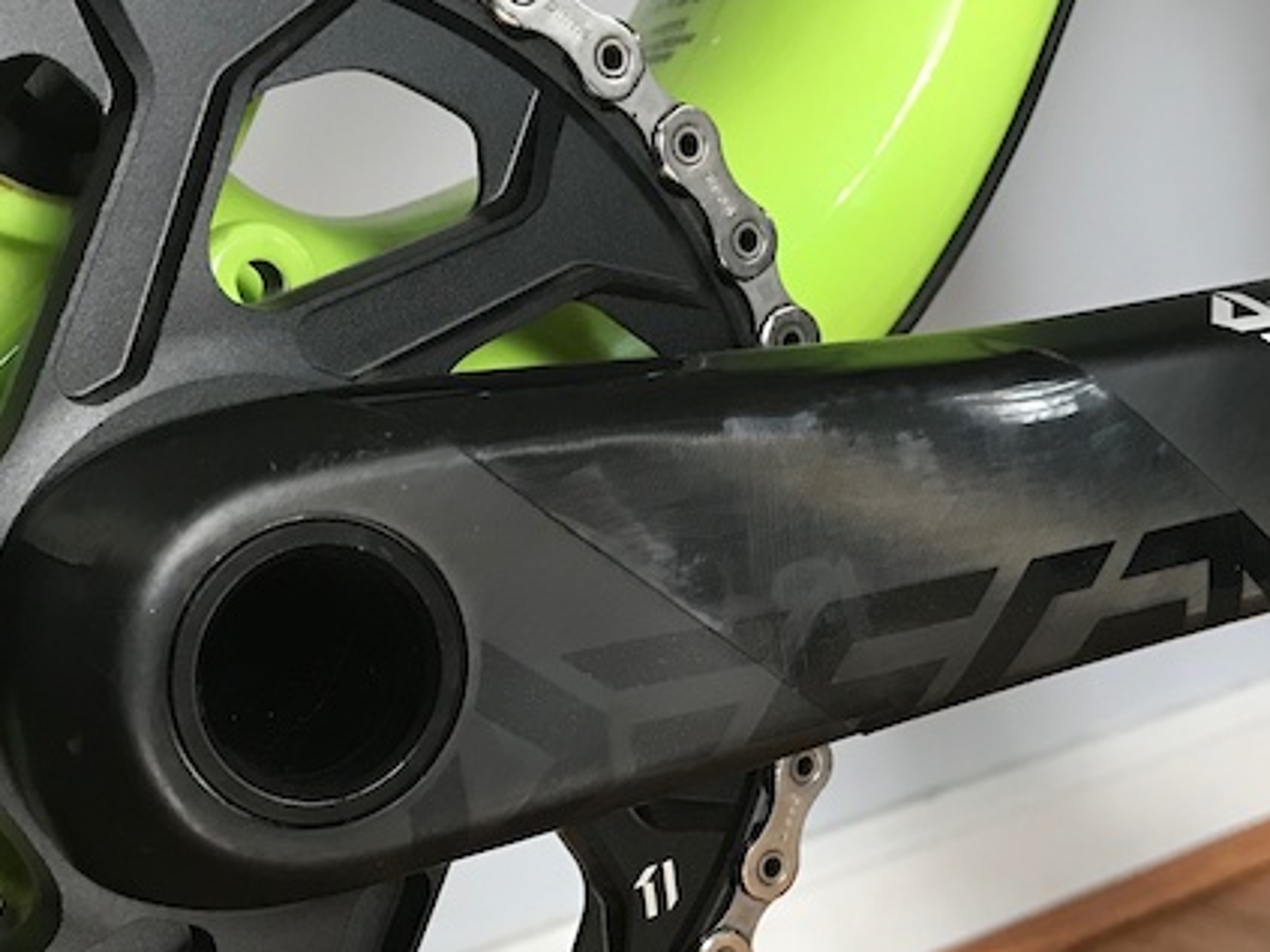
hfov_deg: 36.2
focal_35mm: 53
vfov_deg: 27.2
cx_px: 624
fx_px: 1944
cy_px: 676
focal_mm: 3.99
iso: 50
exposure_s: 1/15
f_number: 1.8
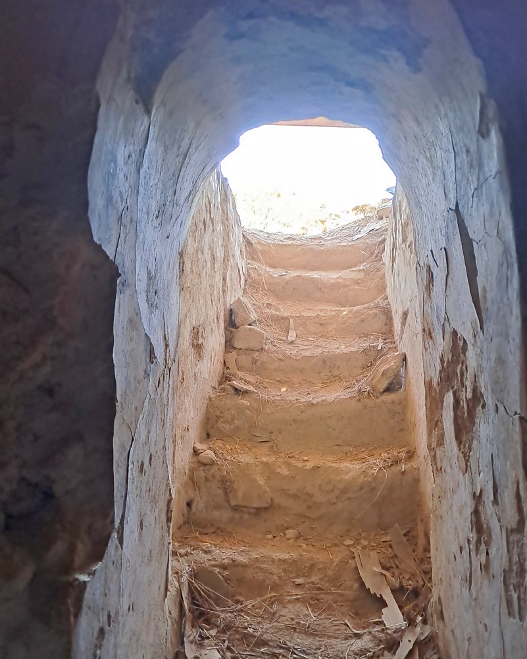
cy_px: 449
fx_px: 760
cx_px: 295
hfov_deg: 38.2
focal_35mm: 39
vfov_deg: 46.0
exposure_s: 1/50
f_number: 1.8
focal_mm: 4.65
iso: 200
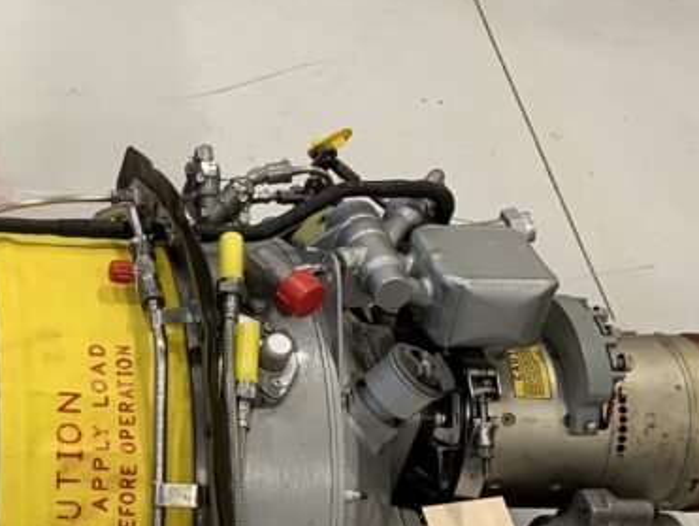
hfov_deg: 20.7
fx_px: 1698
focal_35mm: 84
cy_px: 417
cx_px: -266
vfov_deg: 17.5
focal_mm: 4.25
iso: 64
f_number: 1.8
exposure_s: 1/60
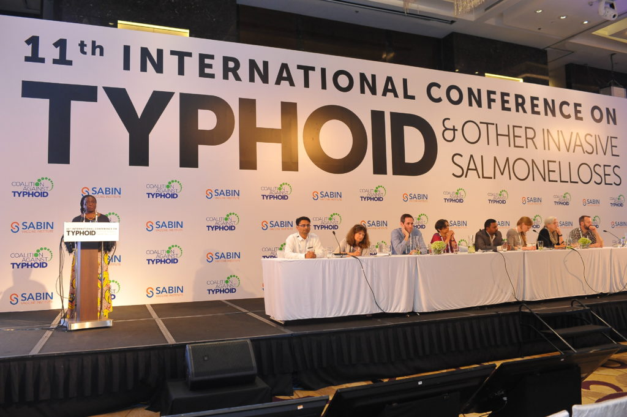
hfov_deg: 60.3
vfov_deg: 42.3
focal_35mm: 31
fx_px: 539
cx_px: 314
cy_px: 208
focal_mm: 31
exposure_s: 1/100
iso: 2000
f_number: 5
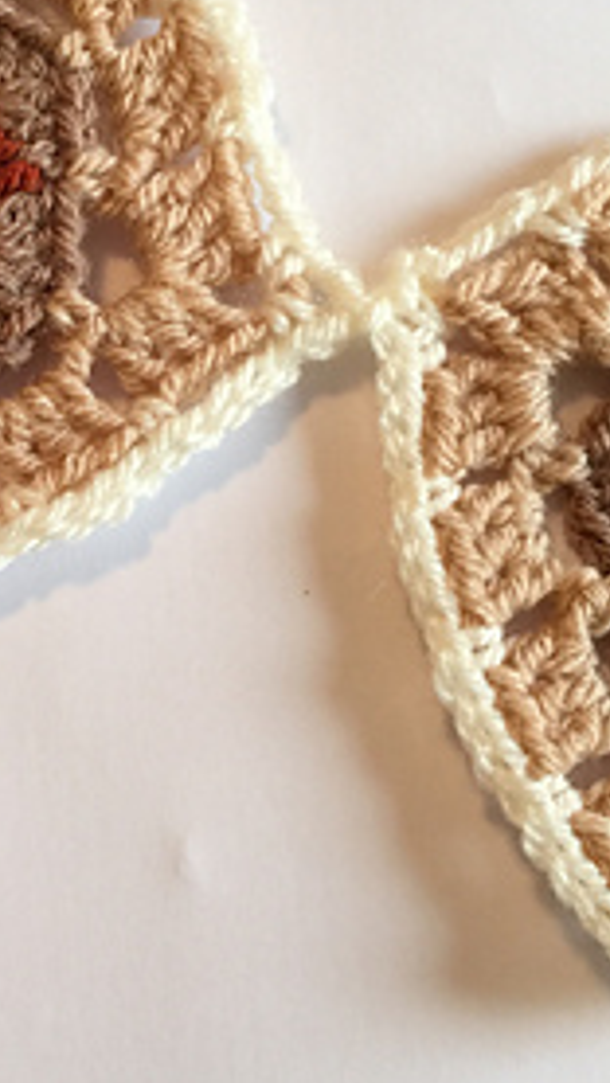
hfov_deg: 20.4
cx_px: -18
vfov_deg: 36.6
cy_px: 579
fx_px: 1638
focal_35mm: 57
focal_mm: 4.15
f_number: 2.2
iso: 80
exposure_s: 1/33
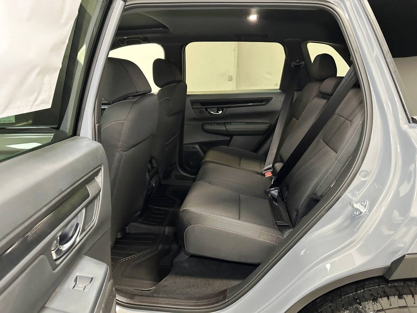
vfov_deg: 56.8
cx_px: 208
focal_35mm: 24
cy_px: 156
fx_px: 289
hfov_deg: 71.6
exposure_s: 1/30
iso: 800
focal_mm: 6.86
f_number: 1.78
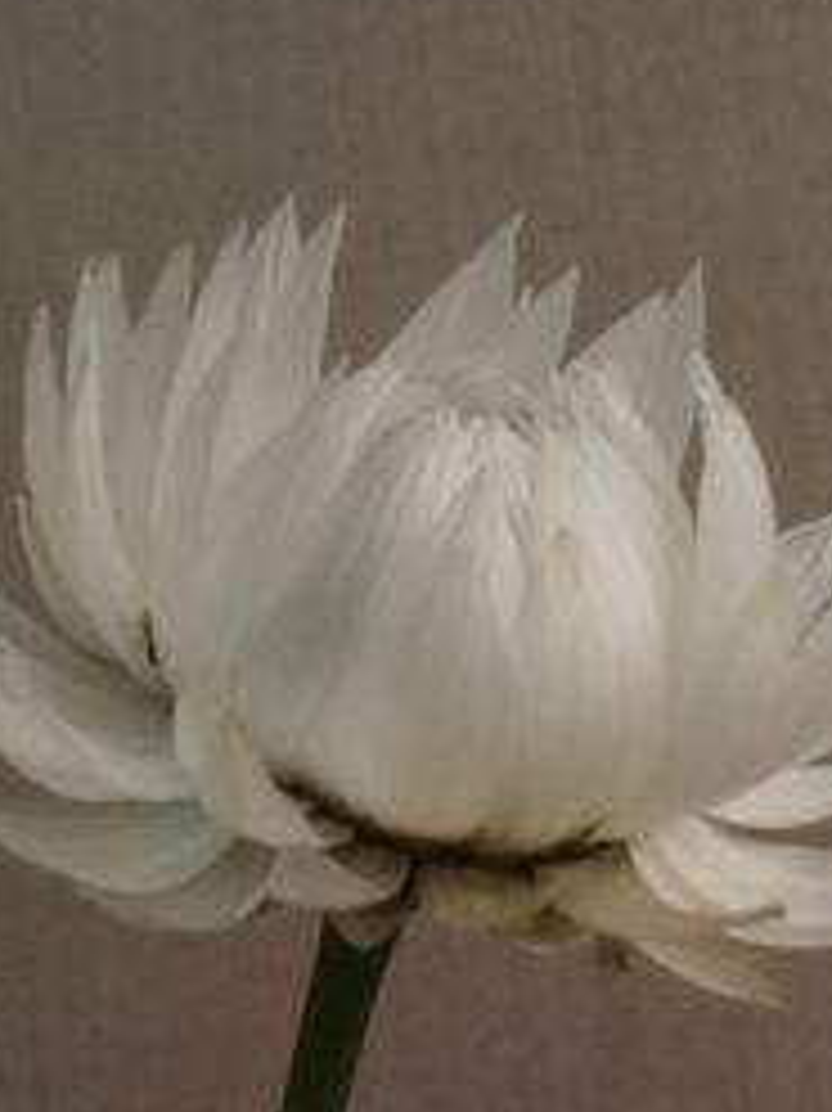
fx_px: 28226
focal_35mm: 880
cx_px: 830
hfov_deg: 1.7
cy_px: 1663
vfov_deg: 2.3
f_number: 22
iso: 2000
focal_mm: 174.3
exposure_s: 1/500
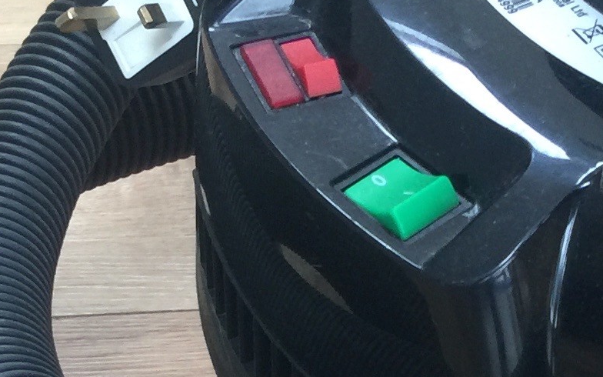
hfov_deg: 16.2
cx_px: 465
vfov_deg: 9.6
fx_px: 2104
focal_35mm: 128
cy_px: 716
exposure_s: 1/33
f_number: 2.2
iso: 64
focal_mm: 4.15
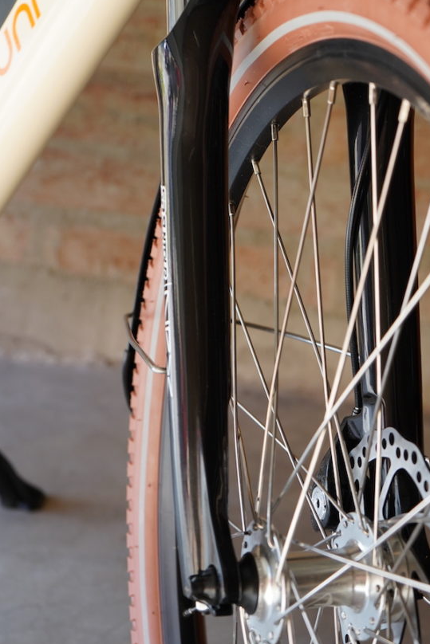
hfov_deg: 20.2
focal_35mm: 67
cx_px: 292
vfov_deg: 29.9
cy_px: 240
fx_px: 1200
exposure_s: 1/160
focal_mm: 47
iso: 500
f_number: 4.5
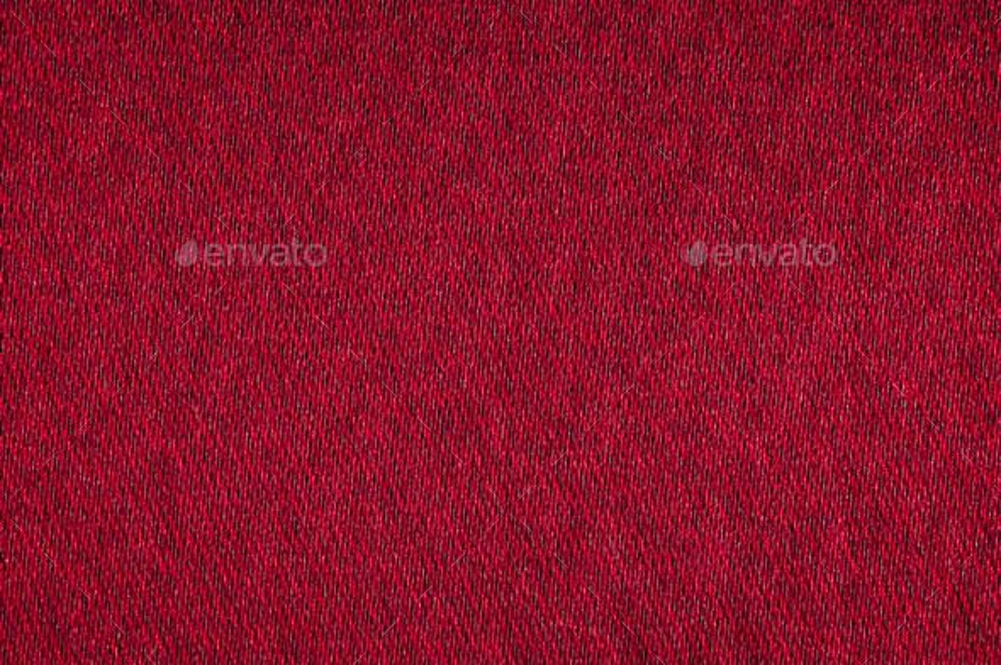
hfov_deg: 27.0
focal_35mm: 75
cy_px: 332
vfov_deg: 18.1
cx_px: 500
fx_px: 2083
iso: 160
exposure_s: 5
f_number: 11
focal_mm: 50
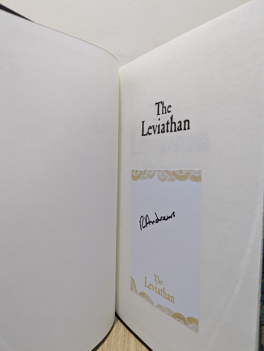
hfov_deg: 56.9
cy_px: 176
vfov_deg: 71.5
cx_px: 132
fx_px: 243
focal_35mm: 24
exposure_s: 1/23.8
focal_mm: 6.81
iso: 71
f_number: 1.85
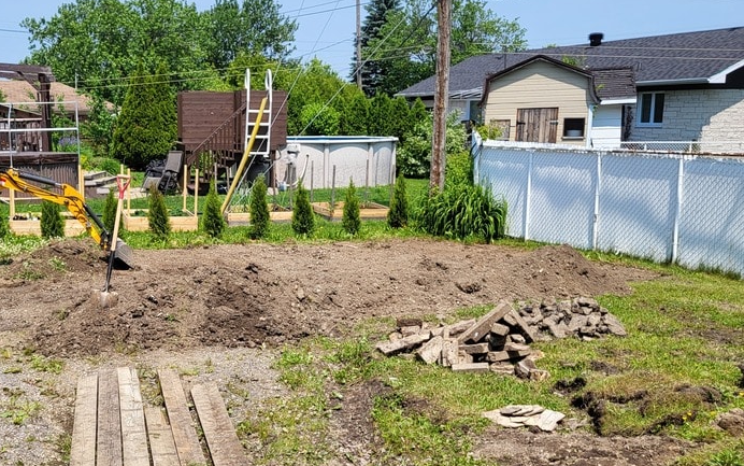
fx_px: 872
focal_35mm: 43
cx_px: 242
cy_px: 302
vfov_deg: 29.7
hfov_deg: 45.4
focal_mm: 5.4
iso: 40
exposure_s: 1/2016
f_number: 1.8
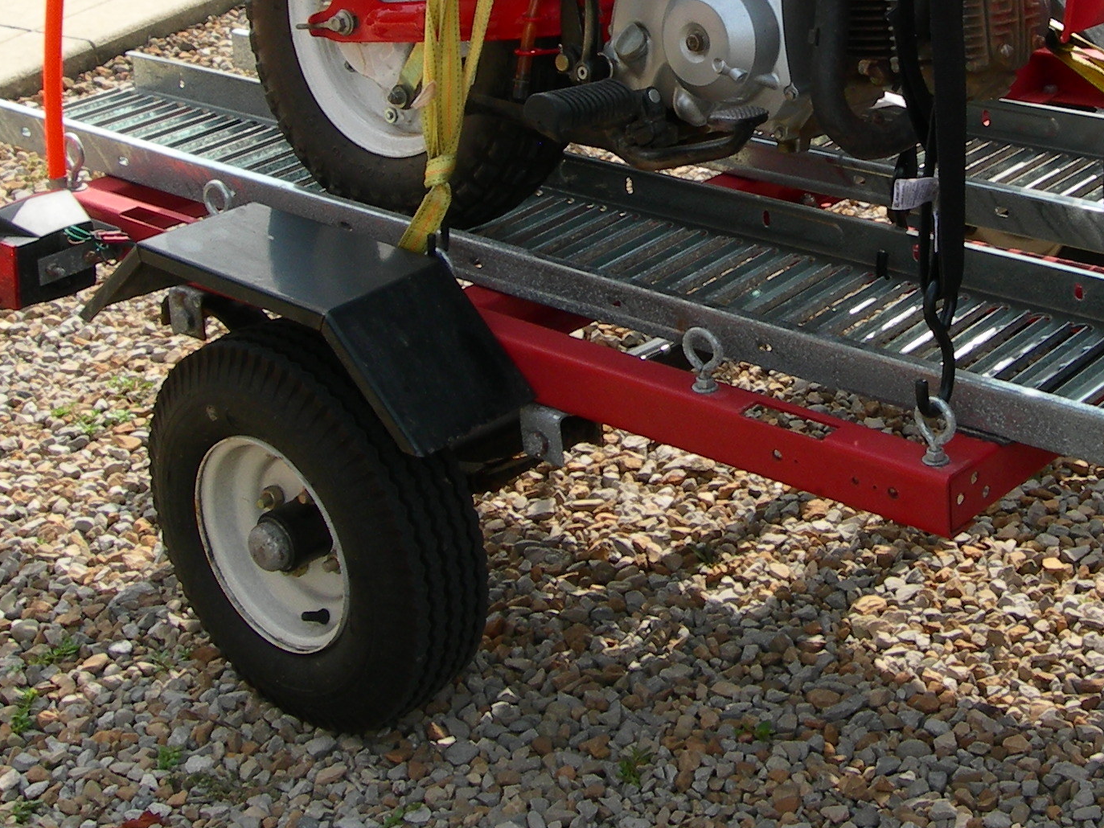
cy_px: 31
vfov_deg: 17.0
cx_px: 858
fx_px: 2711
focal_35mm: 85
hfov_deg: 22.7
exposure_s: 1/230
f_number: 4.8
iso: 50
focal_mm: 7.8
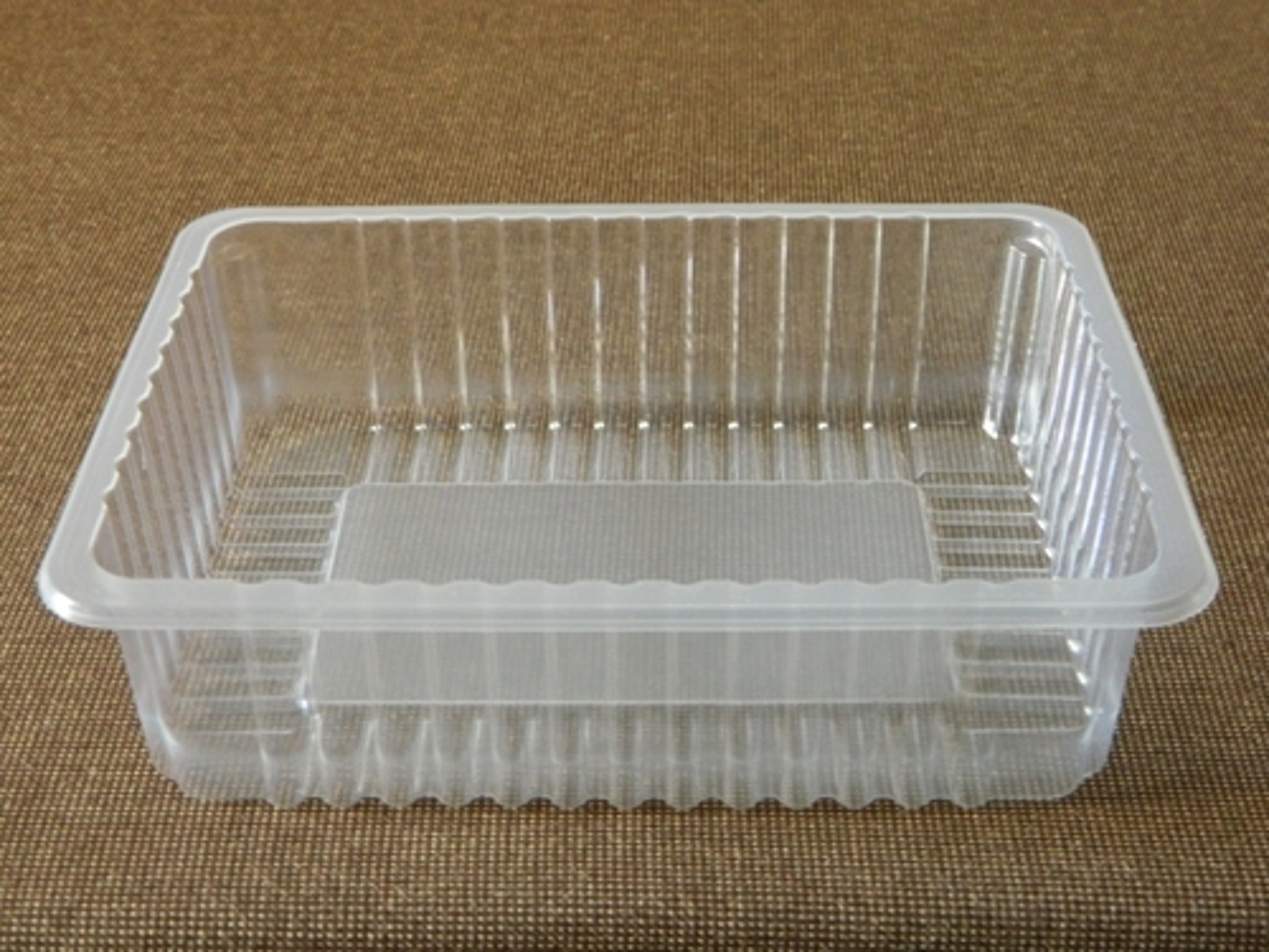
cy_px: 476
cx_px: 634
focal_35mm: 57
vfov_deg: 25.7
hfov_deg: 33.8
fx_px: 2090
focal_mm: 10.2
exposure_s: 1/10
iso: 450
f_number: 3.8
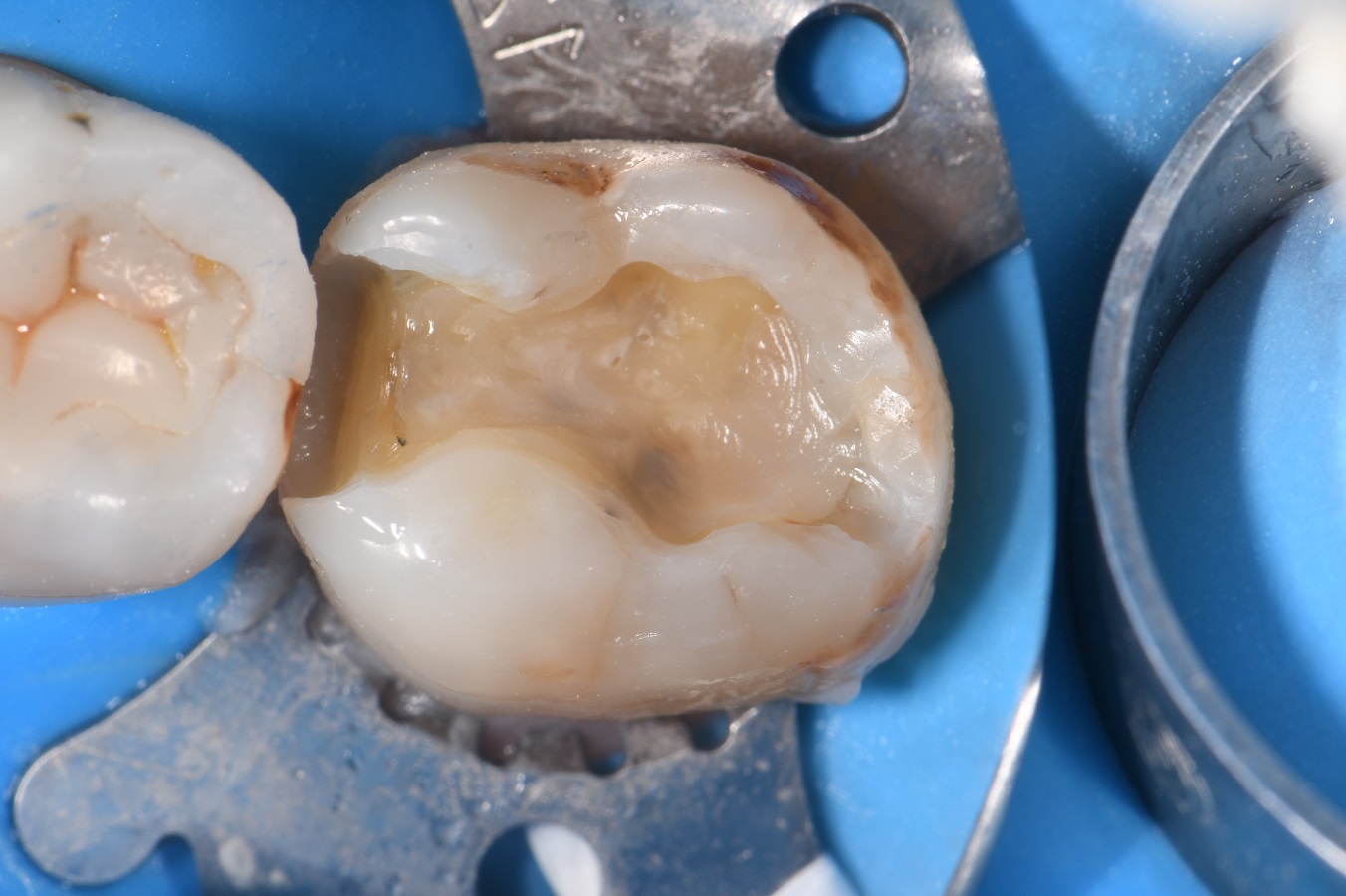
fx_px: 5867
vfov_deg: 8.7
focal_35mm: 157
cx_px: 673
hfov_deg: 13.1
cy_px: 448
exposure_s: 1/160
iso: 200
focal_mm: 105
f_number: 32
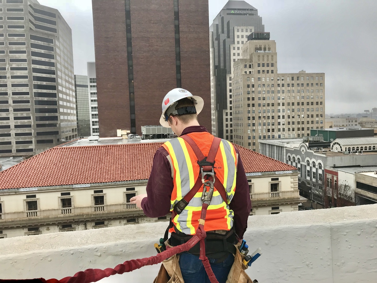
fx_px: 305
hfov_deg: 63.4
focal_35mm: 28
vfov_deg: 49.7
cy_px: 142
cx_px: 188
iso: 20
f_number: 1.8
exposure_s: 1/499
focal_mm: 3.99
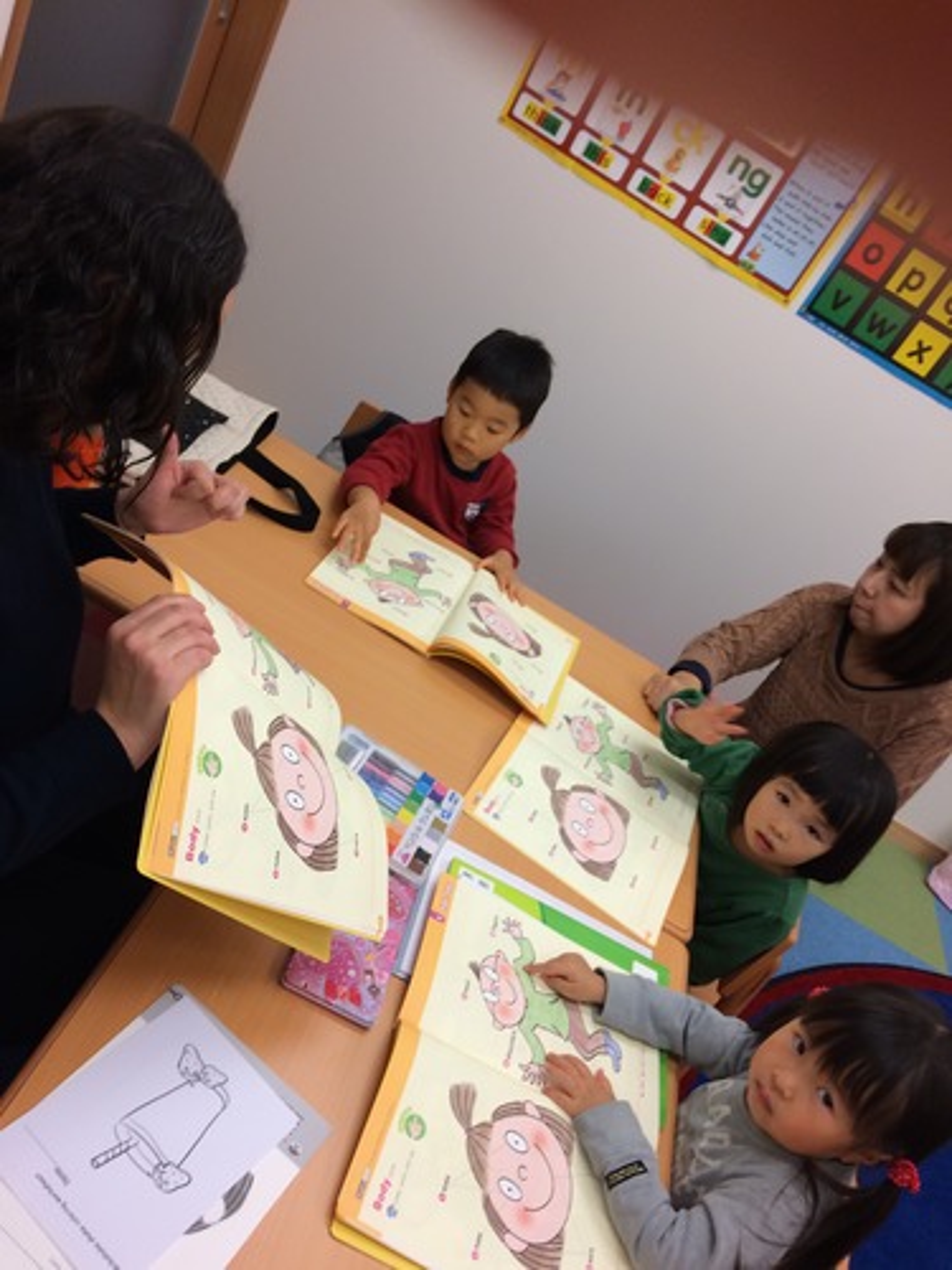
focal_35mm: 29
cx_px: 476
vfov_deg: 61.7
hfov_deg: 48.2
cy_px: 635
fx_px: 1063
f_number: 2.2
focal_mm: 4.15
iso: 32
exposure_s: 1/40
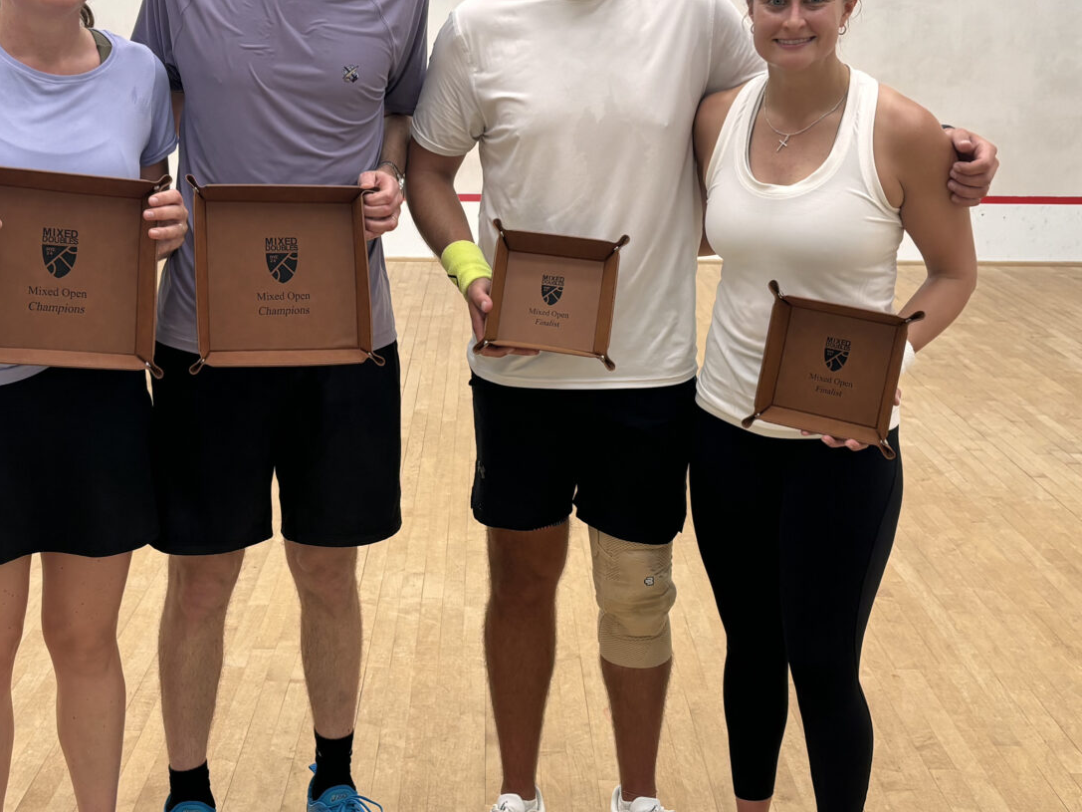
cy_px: 366
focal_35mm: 49
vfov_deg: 29.7
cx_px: 437
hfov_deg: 38.8
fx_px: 1531
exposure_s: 1/120
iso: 100
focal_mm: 5.96
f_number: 1.6
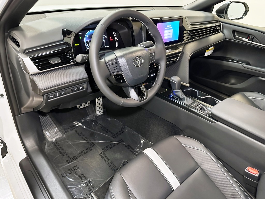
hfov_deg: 71.6
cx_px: 132
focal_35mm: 24
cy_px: 100
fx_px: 184
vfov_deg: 56.8
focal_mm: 6.86
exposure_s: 1/30
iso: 1000
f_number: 1.78
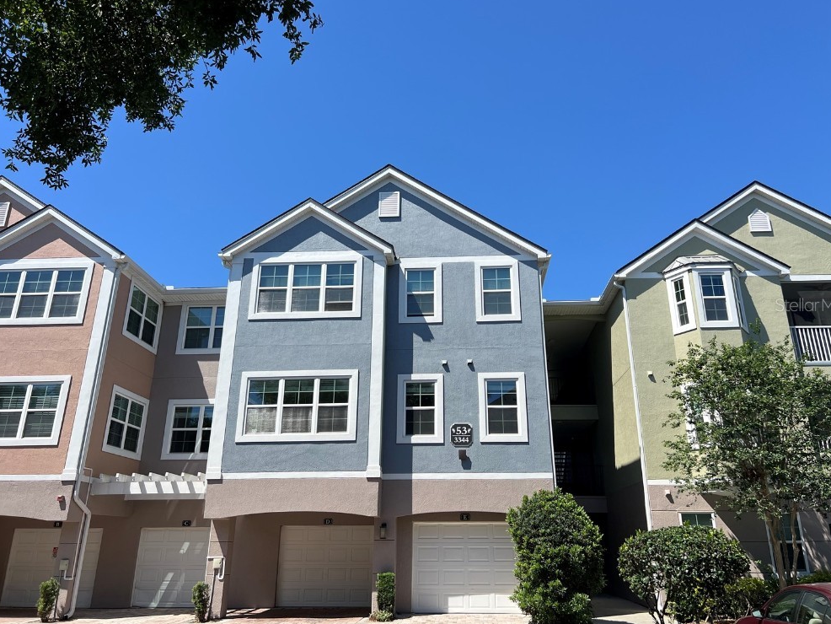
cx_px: 423
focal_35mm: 27
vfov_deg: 51.4
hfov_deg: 65.3
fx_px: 648
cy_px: 304
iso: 50
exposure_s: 1/4274
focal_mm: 5.7
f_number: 1.5
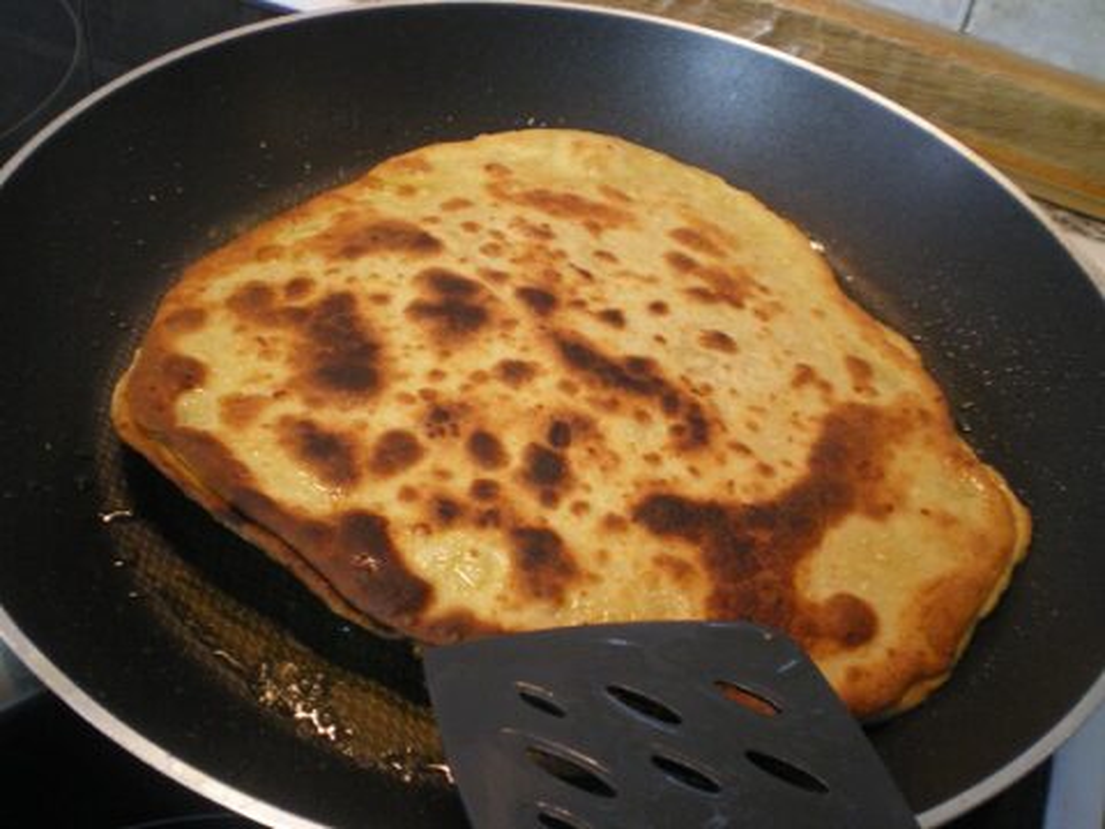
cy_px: 414
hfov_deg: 49.0
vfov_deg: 37.7
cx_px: 552
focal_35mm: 38
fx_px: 1213
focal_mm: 6.3
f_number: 3.1
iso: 400
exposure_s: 1/10
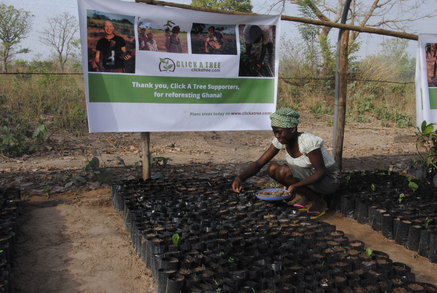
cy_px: 146
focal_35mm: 38
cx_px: 218
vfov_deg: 35.6
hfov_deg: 51.2
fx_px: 456
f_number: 20
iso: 400
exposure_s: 1/30
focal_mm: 25
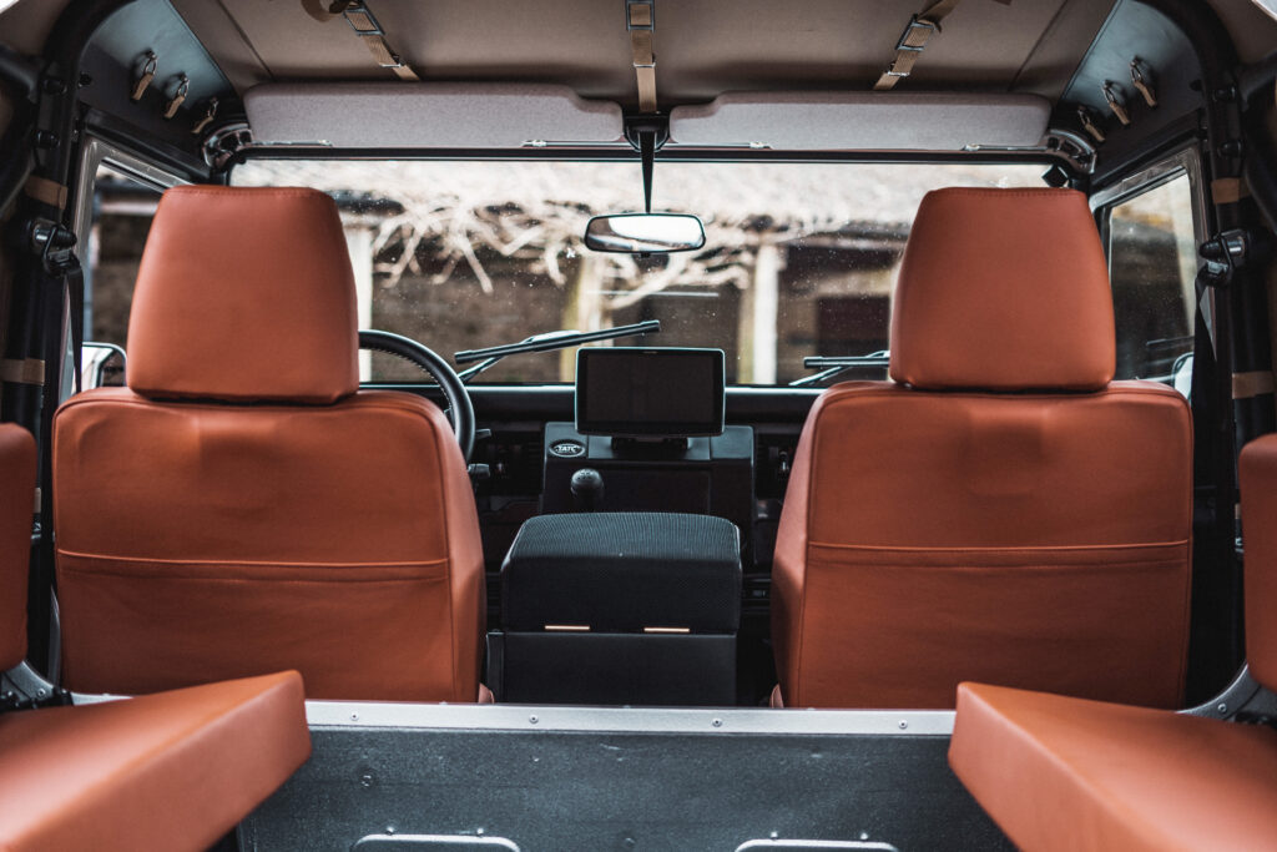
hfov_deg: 39.6
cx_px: 638
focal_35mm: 50
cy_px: 426
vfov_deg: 27.0
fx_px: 1774
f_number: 2.8
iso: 160
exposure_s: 1/160
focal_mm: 50
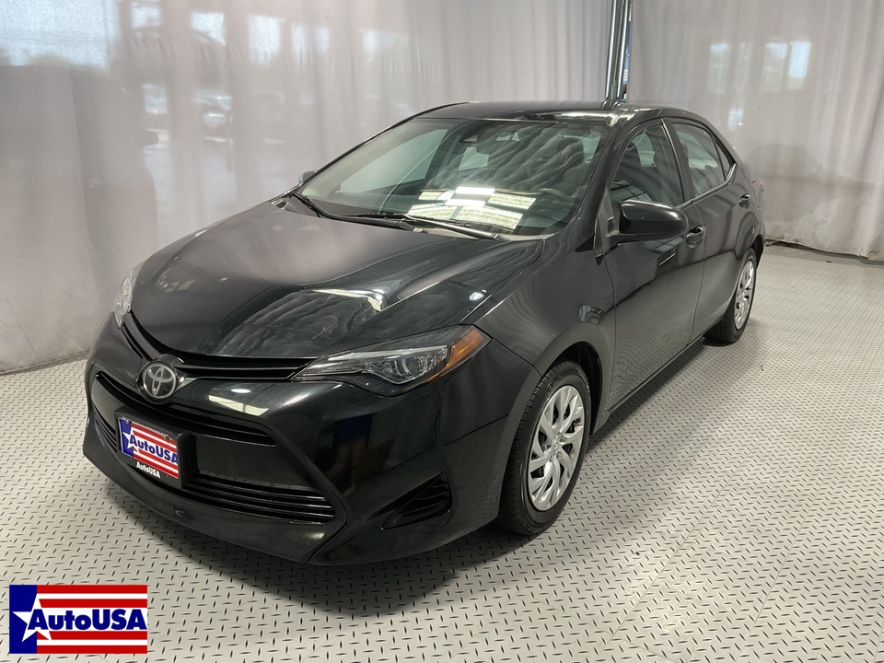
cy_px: 332
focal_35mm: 29
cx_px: 442
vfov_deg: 48.2
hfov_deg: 61.7
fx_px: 741
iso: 64
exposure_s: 1/120
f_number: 1.8
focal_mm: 3
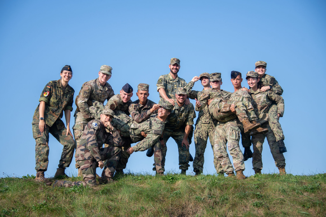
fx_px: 770
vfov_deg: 16.1
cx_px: 163
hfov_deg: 23.9
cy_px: 108
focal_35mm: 85
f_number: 5.6
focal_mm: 85
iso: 320
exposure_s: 1/1000
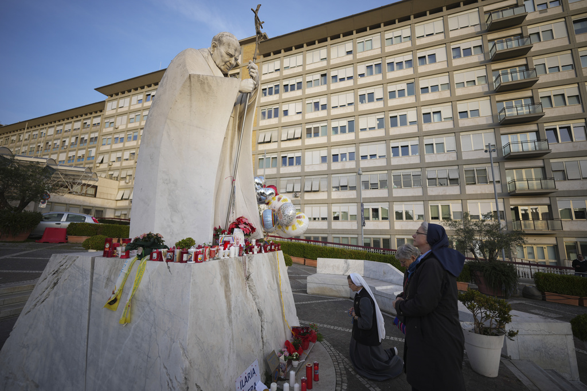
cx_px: 294
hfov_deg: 104.2
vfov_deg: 81.2
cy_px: 196
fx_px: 228
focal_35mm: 14
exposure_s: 1/500
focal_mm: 14
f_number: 1.8
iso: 100
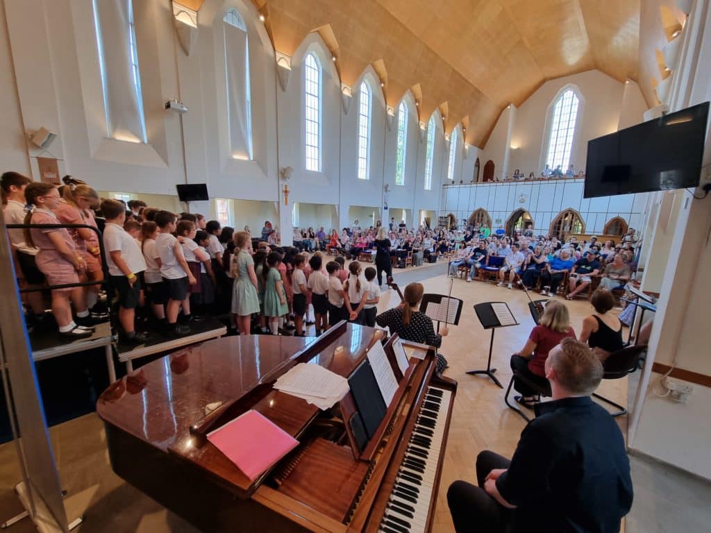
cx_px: 356
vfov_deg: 89.9
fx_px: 267
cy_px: 266
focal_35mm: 13
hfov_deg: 106.2
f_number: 2.2
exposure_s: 1/50
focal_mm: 2.2
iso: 125
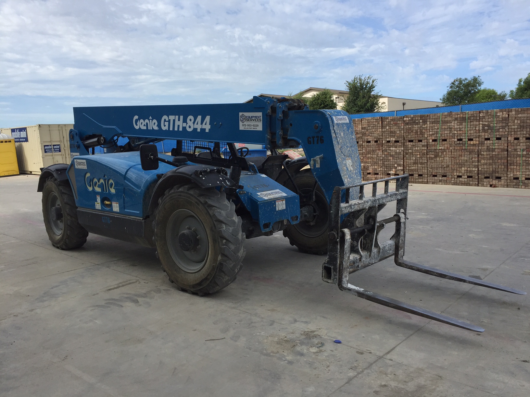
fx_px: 444
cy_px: 198
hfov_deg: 61.7
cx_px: 265
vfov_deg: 48.2
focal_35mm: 29
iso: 32
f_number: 2.2
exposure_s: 1/1883
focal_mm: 4.15
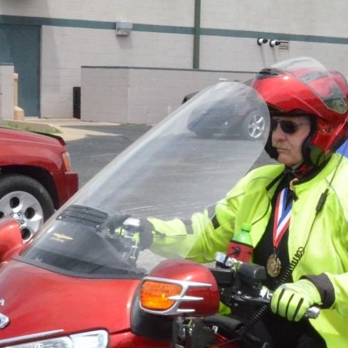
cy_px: 253
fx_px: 1172
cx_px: 293
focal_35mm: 103
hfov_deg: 16.7
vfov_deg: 16.8
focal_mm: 22
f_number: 20
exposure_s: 1/1600
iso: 5000
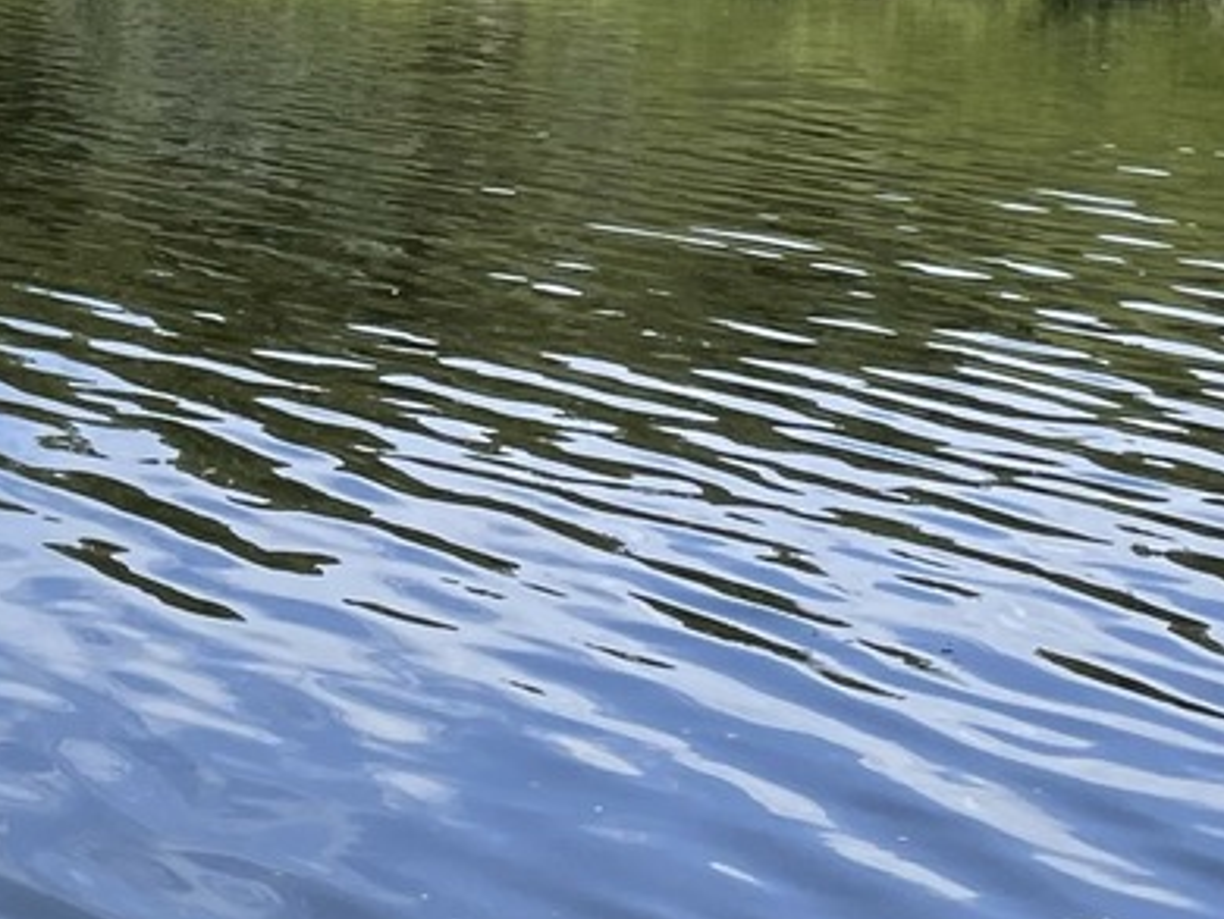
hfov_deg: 18.2
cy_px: -67
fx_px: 3538
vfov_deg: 14.5
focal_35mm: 100
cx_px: -383
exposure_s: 1/2506
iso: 32
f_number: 1.6
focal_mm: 4.2
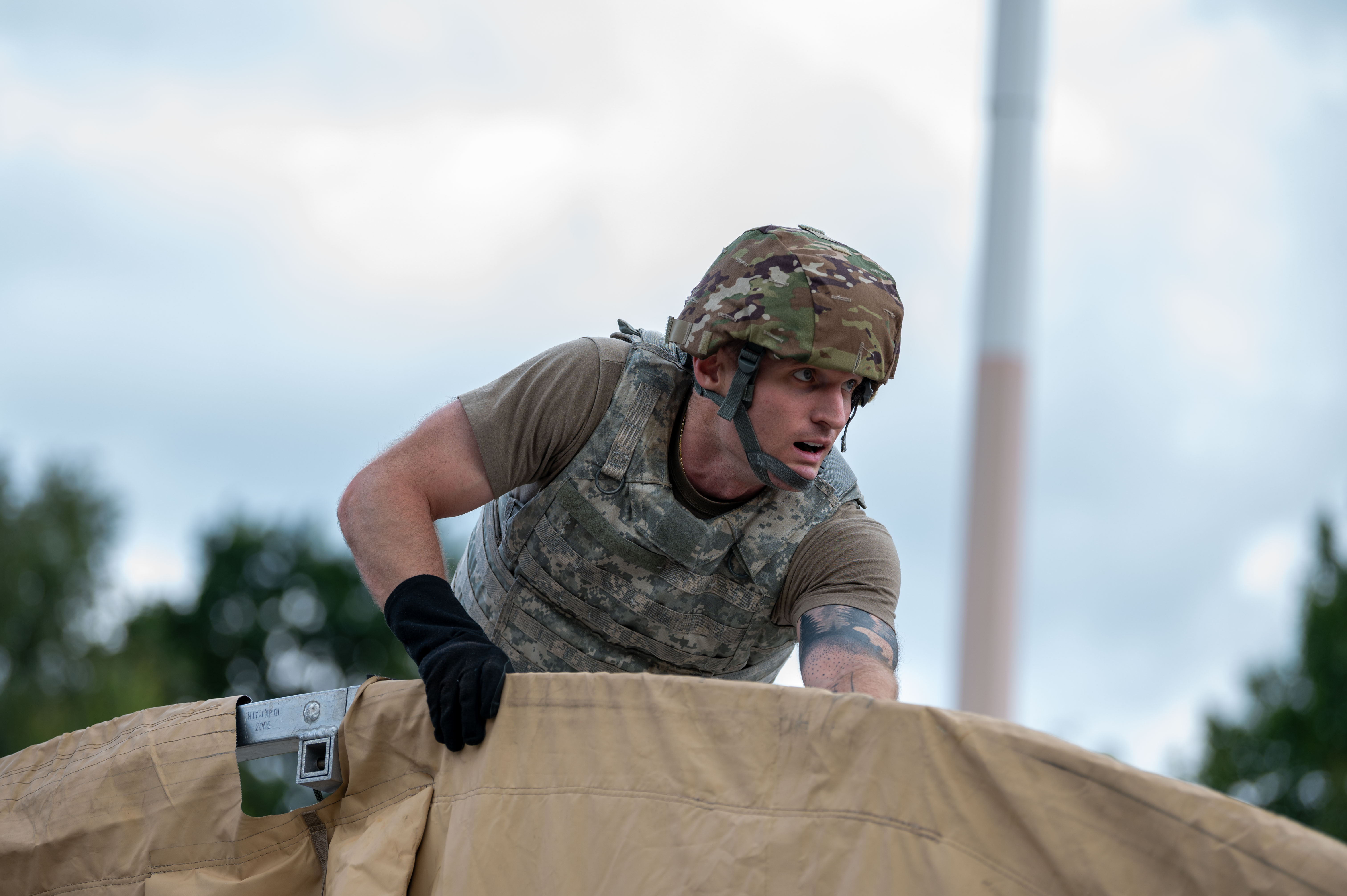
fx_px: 5235
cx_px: 674
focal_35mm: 140
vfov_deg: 9.8
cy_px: 448
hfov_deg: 14.7
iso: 250
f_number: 3.2
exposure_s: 1/800
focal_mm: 140
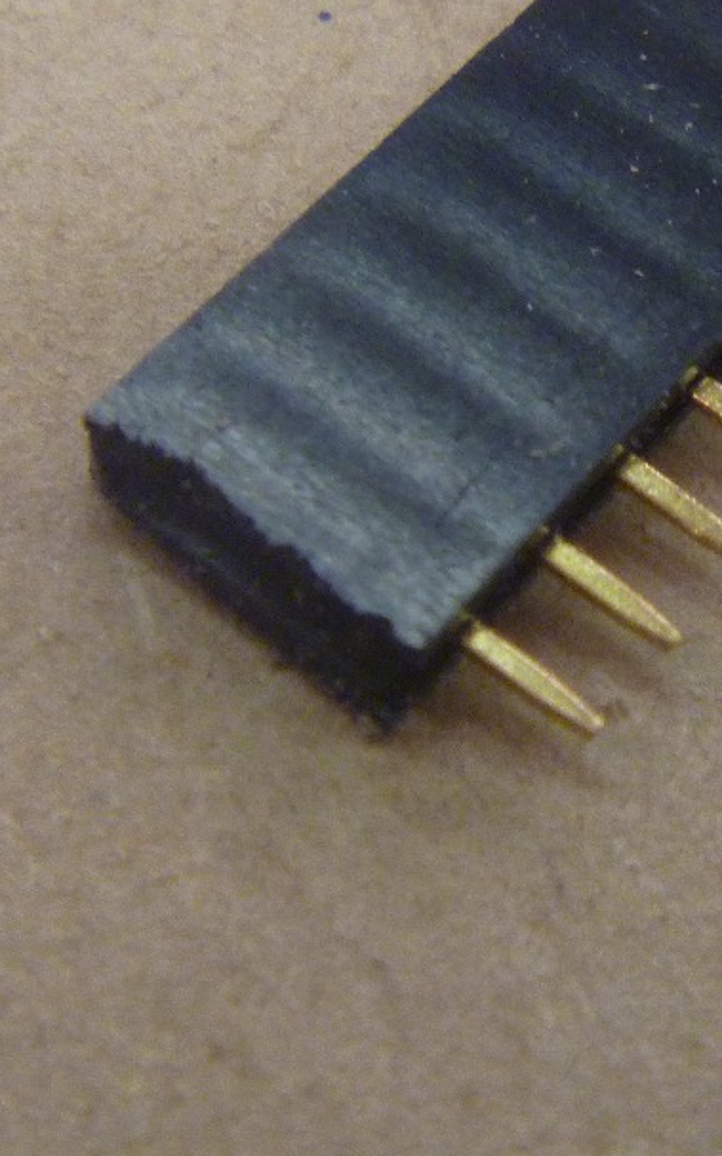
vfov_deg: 23.5
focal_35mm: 88
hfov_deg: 14.8
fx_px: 2772
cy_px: 495
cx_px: 573
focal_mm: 6.3
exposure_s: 1/30
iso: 250
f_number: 3.5
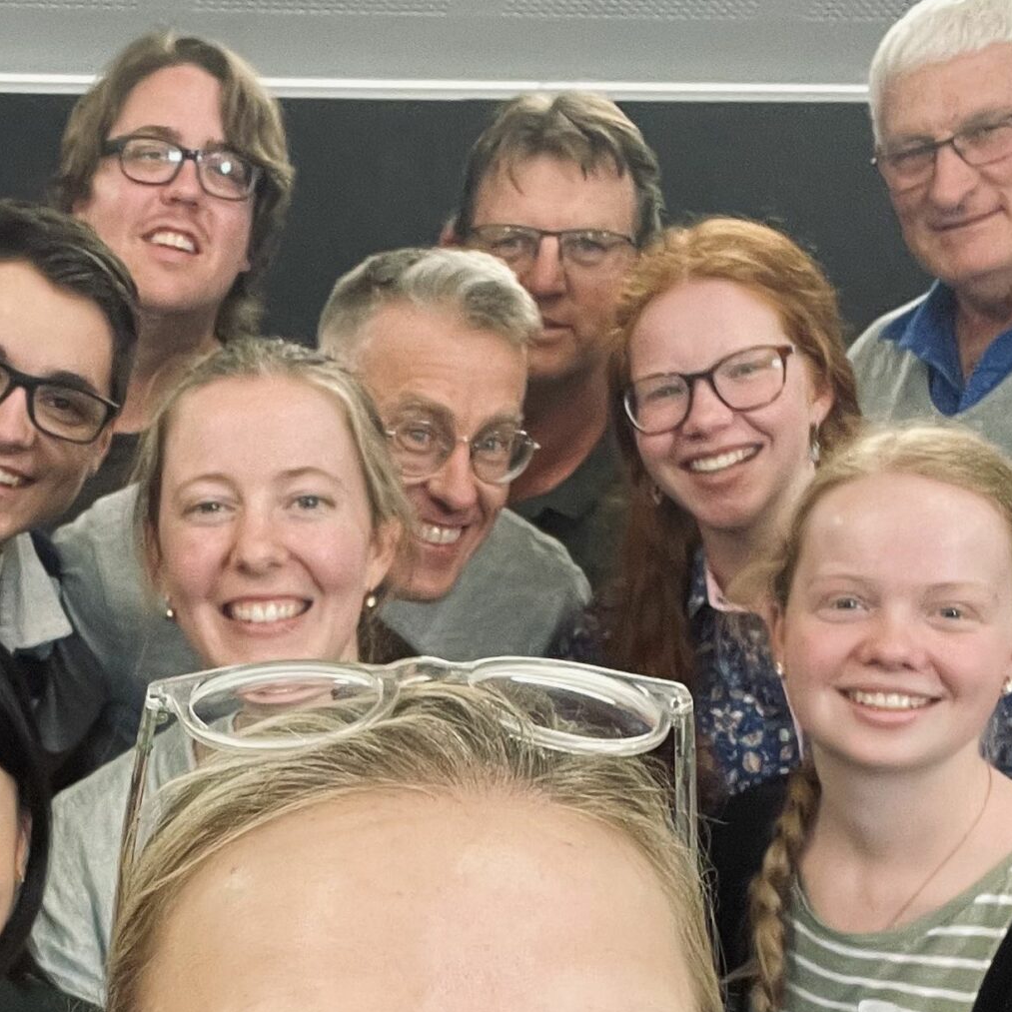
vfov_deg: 24.8
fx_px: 2216
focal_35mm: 67
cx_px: 175
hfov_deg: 25.2
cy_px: 959
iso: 125
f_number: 2.2
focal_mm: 2.71
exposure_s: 1/50
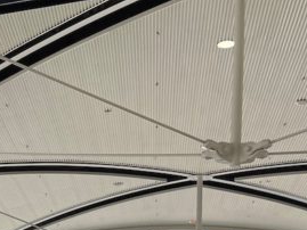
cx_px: -193
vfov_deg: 14.6
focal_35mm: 99
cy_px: 254
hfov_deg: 17.3
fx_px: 878
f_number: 1.6
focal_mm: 5.1
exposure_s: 1/498
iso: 32
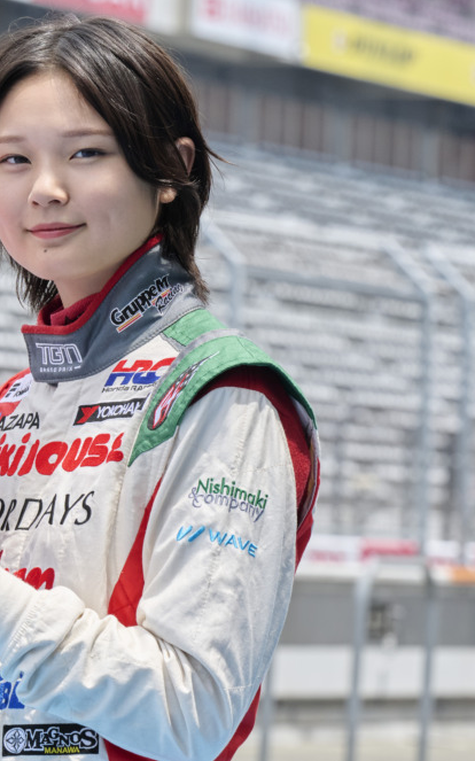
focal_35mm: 200
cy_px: 380
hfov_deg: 6.5
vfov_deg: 10.5
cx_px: 3
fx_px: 4145
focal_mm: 130
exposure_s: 1/640
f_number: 9
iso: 400
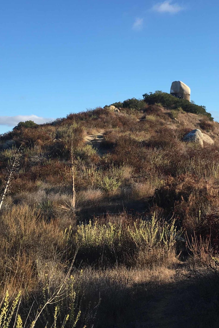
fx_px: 502
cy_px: 110
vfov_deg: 35.9
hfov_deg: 24.4
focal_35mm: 55
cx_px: 157
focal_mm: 4.15
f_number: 2.2
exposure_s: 1/836
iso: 25
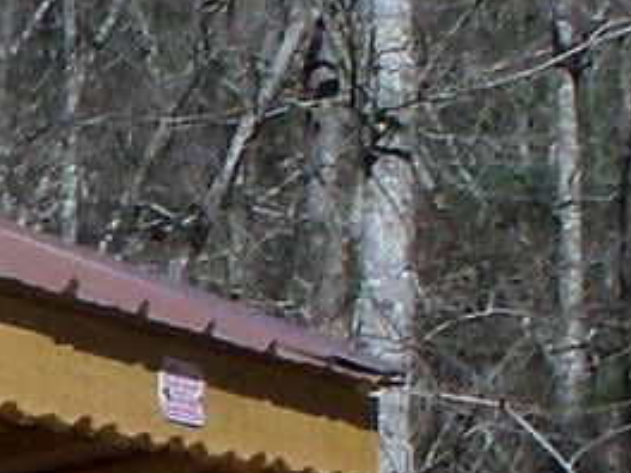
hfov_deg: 7.1
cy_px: 815
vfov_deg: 5.7
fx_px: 4648
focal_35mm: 255
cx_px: -1150
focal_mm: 6.3
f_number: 5.5
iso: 80
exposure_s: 1/500
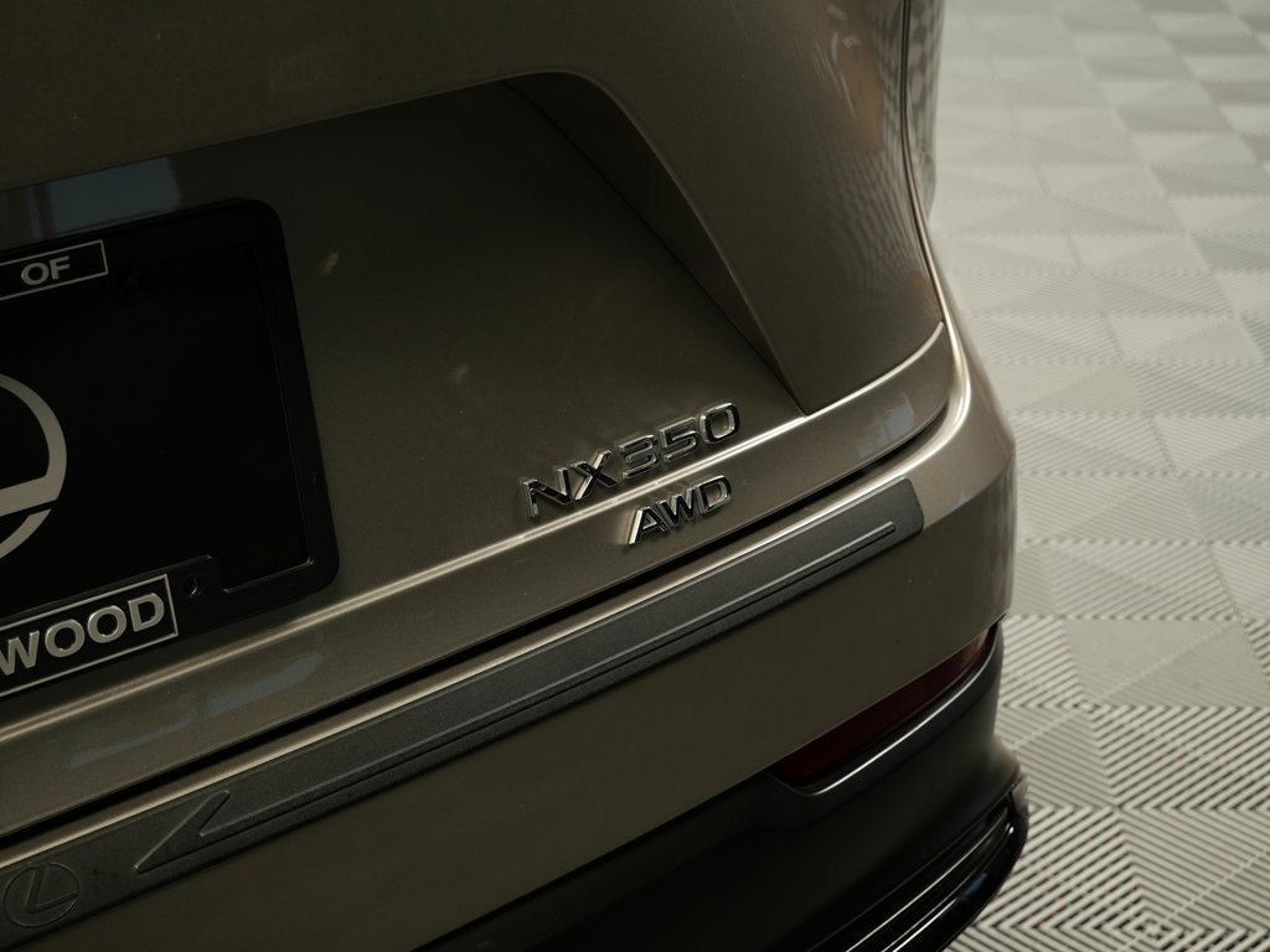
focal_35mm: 60
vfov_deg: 24.4
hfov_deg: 32.2
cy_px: 476
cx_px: 635
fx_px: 2201
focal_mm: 30
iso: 250
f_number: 5.6
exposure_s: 1/200
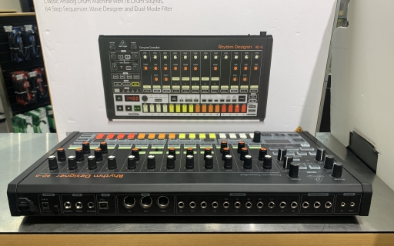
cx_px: 196
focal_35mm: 28
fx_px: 301
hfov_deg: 66.5
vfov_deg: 44.4
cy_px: 140
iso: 50
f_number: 1.8
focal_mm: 4.25
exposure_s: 1/60
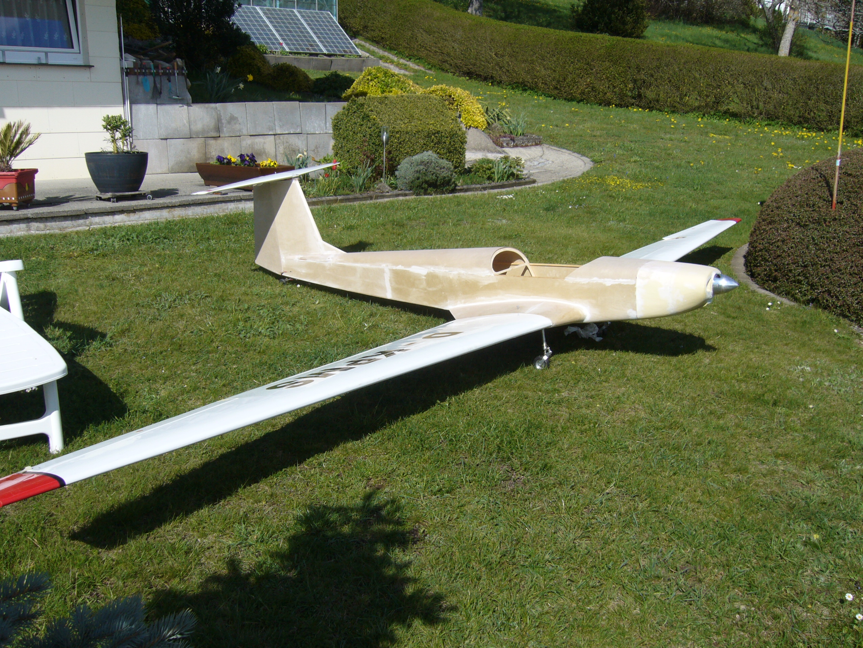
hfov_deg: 52.6
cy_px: 324
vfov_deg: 40.7
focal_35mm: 35
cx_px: 432
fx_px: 873
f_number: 5.6
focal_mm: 5.8
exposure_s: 1/500
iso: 80
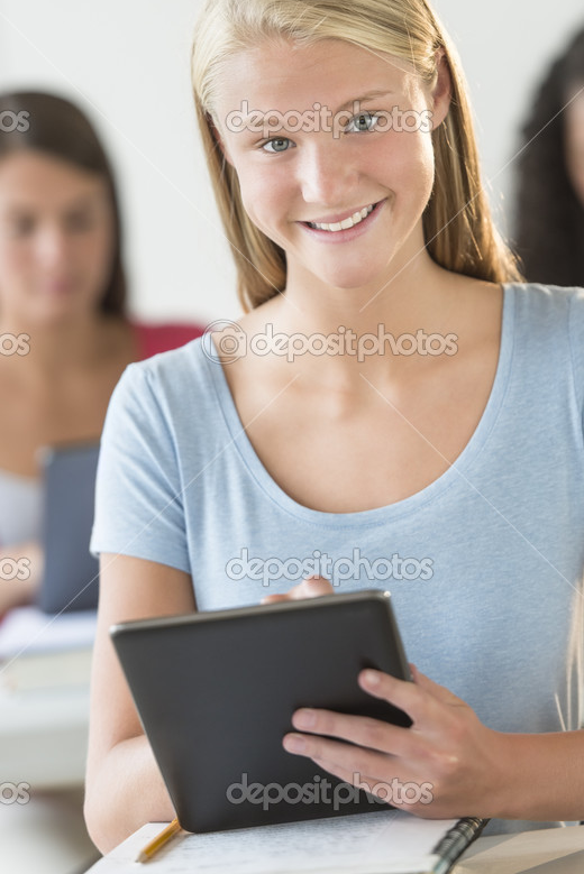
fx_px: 4789
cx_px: 330
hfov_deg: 7.0
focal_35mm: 197
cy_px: 344
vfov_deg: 10.4
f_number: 2.8
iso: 400
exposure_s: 1/250
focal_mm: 150
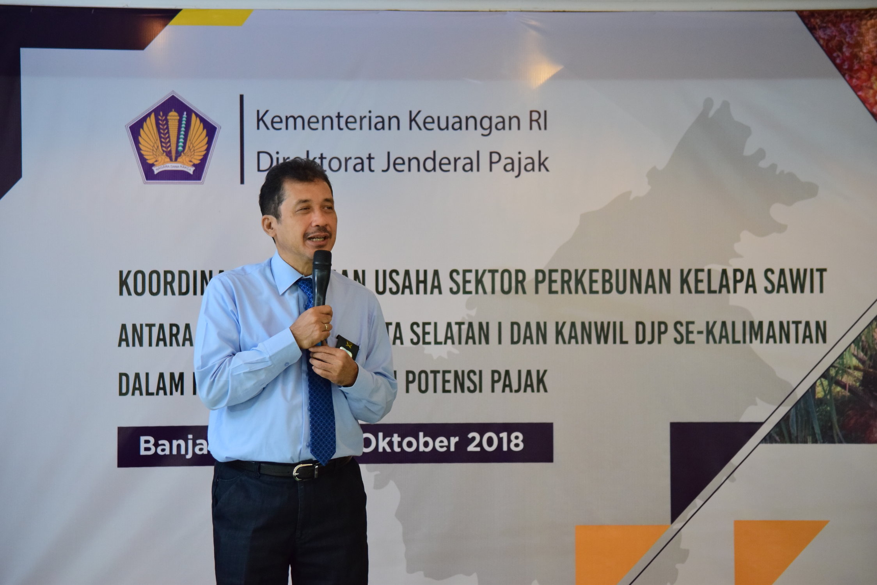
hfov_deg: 14.0
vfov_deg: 9.3
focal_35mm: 147
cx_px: 438
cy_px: 292
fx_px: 3582
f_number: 5.6
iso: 1600
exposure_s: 1/60
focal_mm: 98
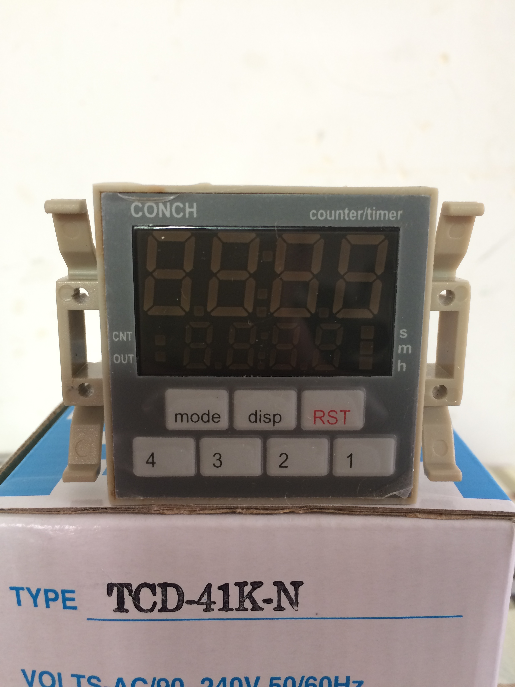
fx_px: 575
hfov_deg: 48.2
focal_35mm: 29
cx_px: 258
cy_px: 344
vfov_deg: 61.7
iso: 100
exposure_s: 1/33
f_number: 2.2
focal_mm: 4.15
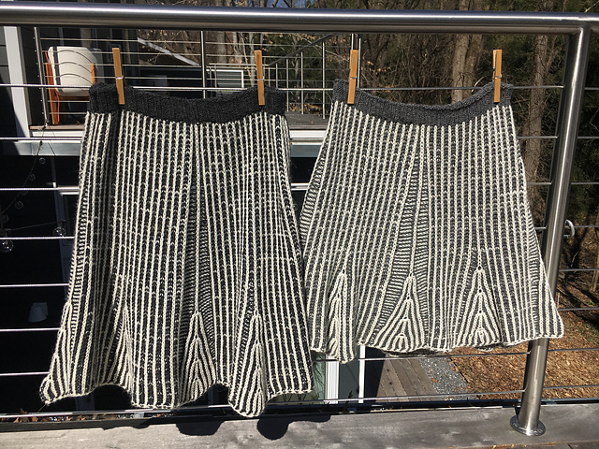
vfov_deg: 48.2
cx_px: 300
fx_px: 502
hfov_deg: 61.7
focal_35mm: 29
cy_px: 224
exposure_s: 1/3846
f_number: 2.2
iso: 25
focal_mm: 4.15
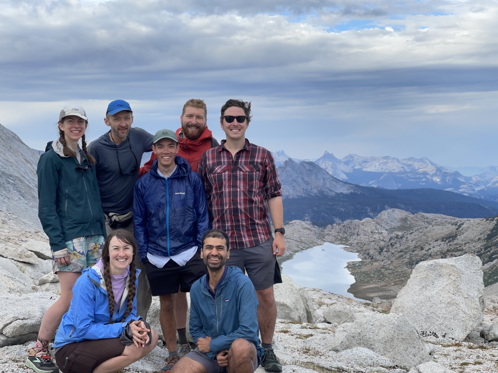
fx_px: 921
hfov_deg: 30.3
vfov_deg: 22.9
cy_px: 186
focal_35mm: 64
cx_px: 249
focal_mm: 7.5
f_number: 2.2
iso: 20
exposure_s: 1/355
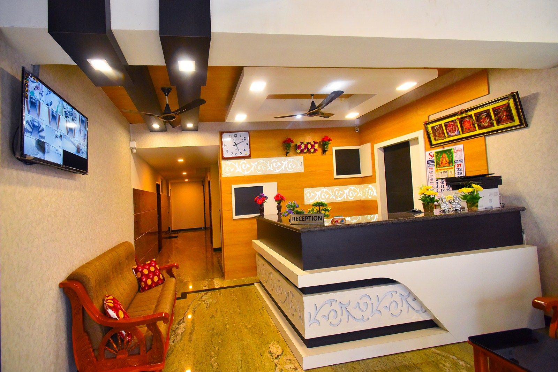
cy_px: 186
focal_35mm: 14
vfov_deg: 81.3
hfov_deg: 104.2
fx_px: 217
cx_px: 279
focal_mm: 14
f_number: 5
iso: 2500
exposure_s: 1/160
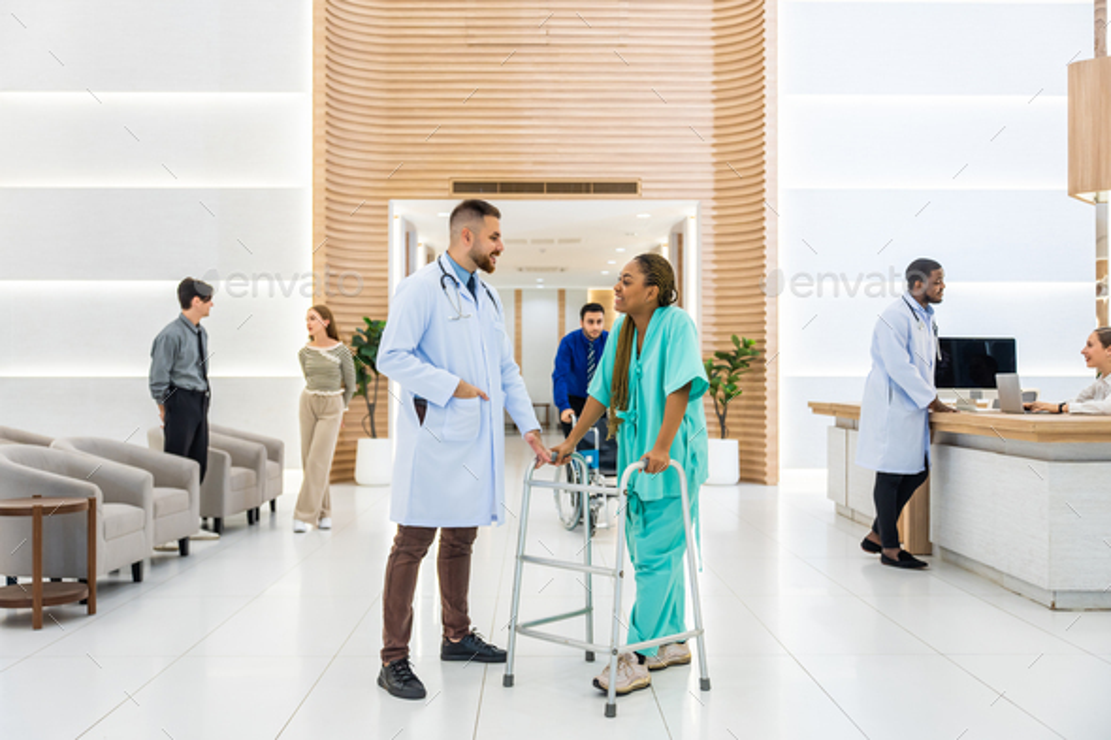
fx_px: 1080
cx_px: 556
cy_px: 370
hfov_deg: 54.4
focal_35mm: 35
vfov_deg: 37.8
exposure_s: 1/250
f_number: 2.8
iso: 800
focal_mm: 35
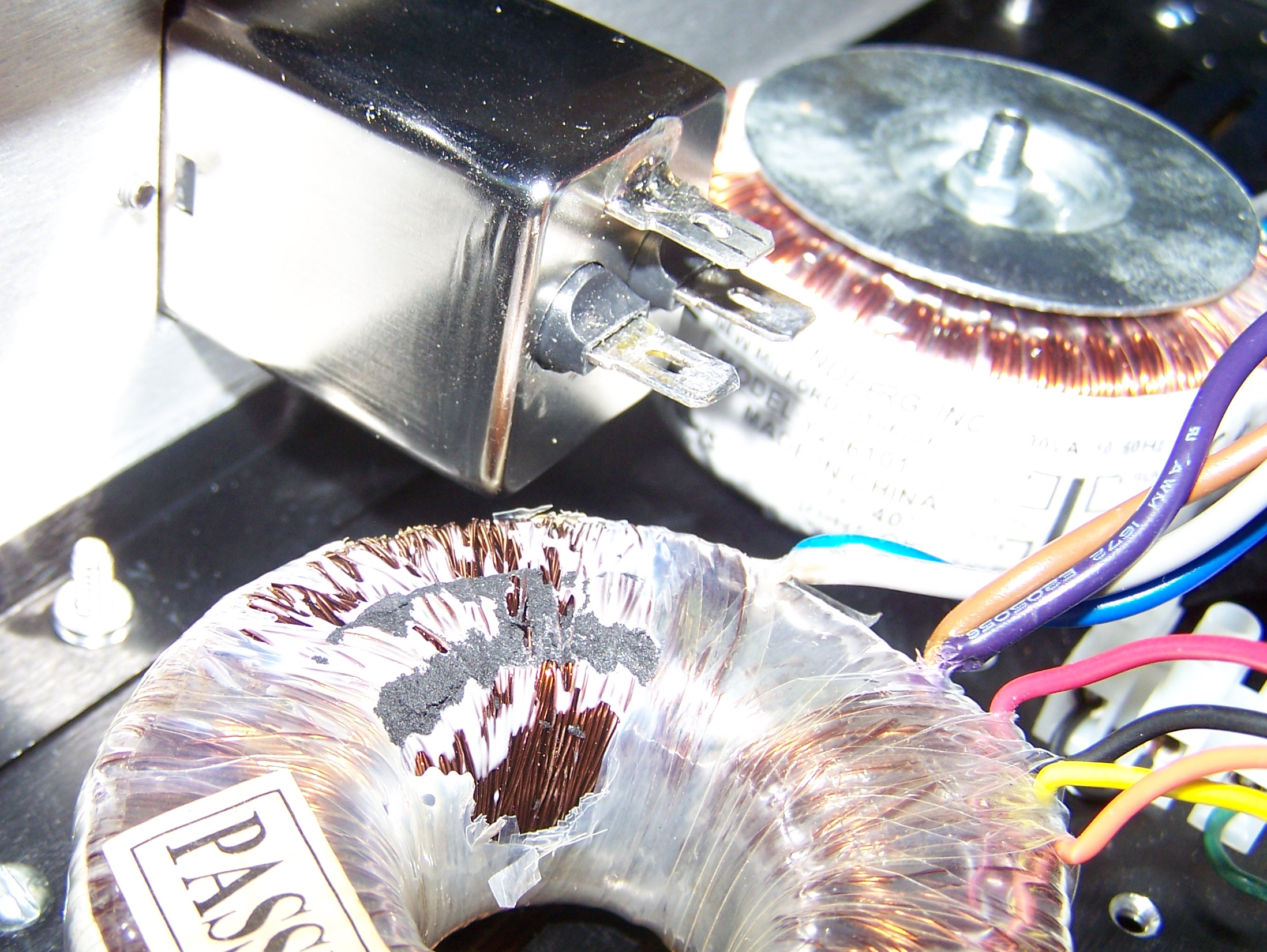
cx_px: 493
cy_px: 521
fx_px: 1795
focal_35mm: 49
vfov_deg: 29.7
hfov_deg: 38.7
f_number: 2.8
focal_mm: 6.3
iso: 100
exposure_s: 1/60
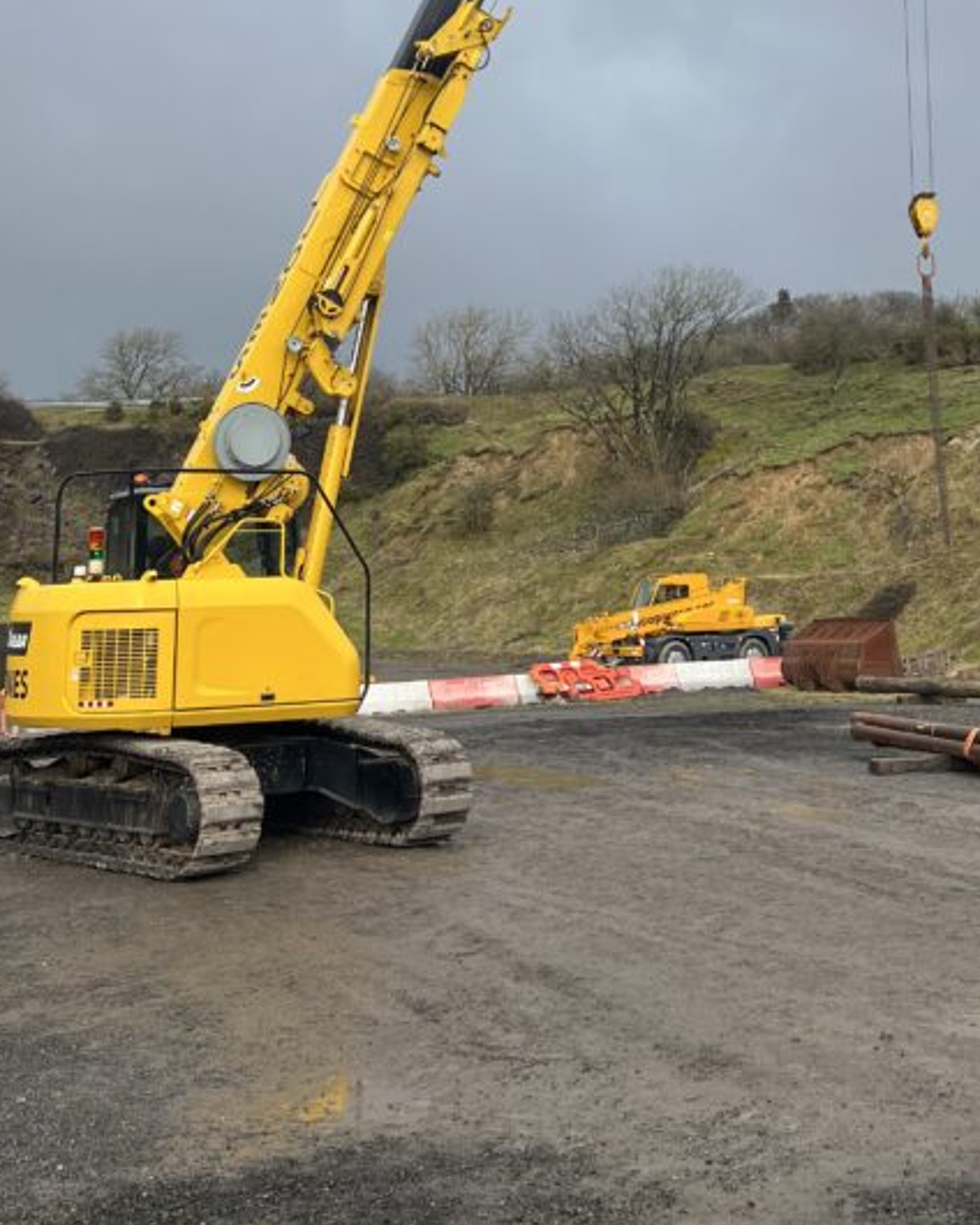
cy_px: 176
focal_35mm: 49
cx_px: 649
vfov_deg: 36.2
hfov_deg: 30.6
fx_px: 1777
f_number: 1.5
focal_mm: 5.7
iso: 50
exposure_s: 1/3460
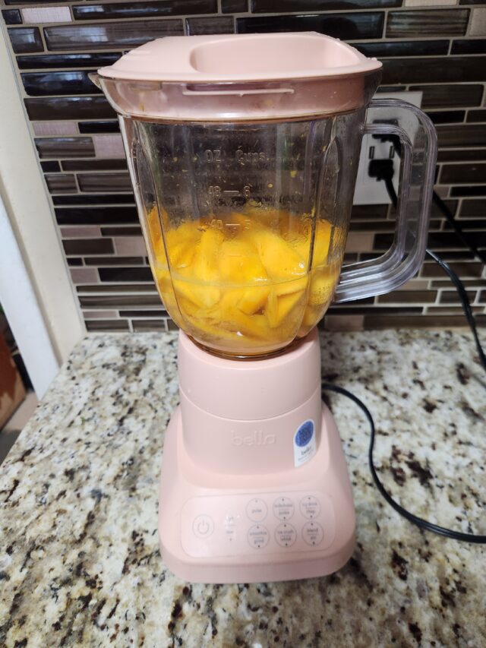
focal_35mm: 23
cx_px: 243
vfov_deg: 73.9
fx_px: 430
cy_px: 324
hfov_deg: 58.9
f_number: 1.8
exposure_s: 1/120
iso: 500
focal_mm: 5.4
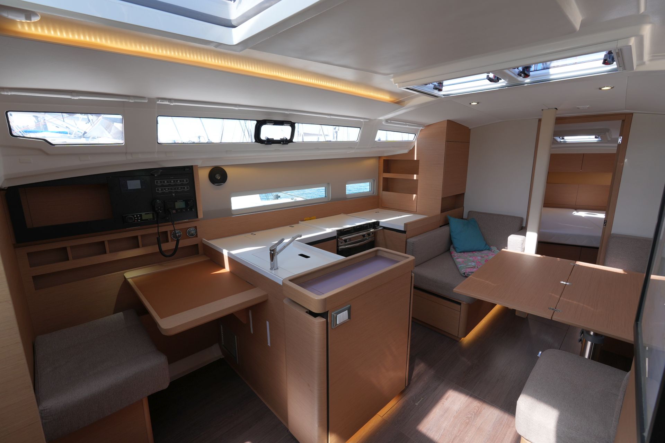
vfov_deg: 72.0
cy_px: 222
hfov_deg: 95.0
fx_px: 305
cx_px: 332
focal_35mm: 16
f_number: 4.5
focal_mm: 11
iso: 100
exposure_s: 1/80
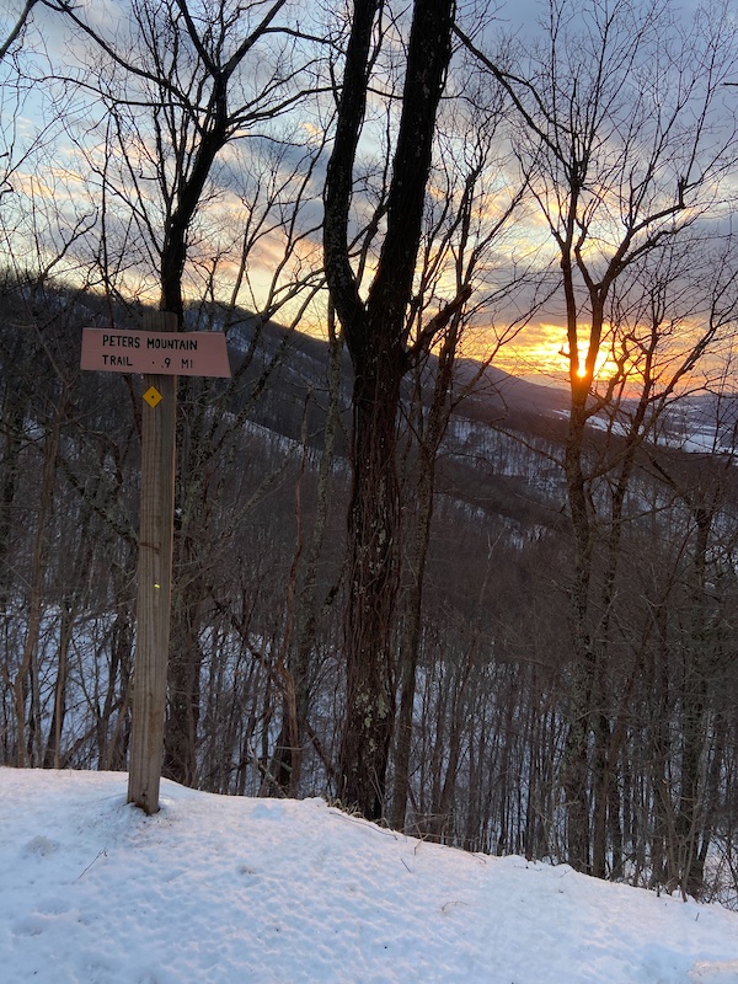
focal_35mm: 26
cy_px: 492
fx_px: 739
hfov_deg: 53.1
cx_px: 369
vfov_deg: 67.3
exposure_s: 1/203
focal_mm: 4.25
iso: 32
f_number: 1.8
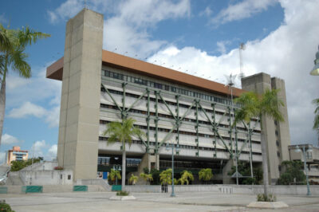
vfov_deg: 36.8
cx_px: 160
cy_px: 106
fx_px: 319
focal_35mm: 36
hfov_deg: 53.2
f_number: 2.8
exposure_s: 1/6400
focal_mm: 24
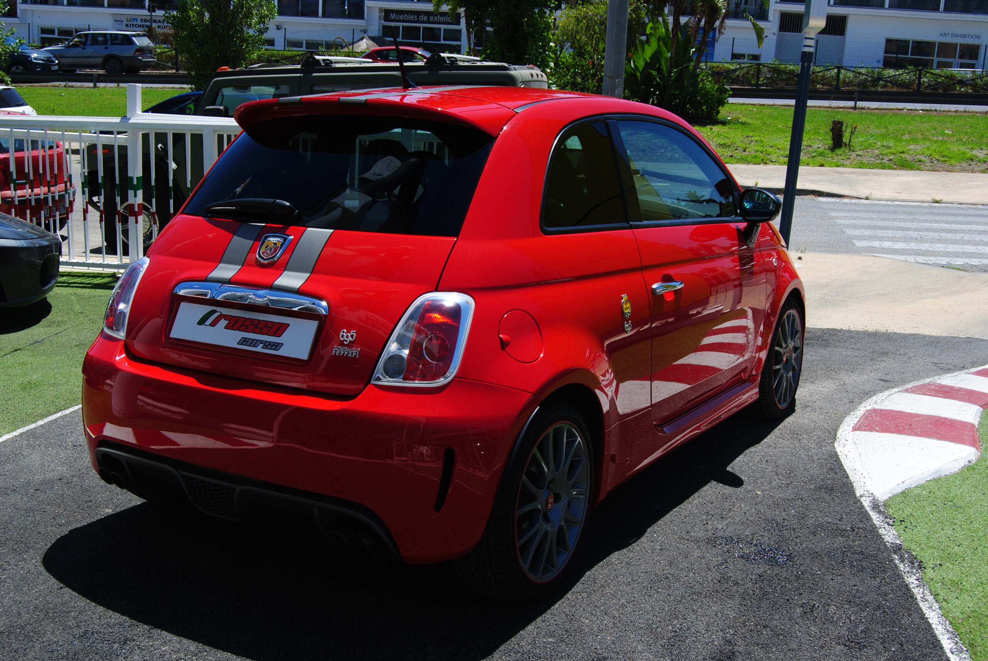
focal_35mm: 39
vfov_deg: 34.3
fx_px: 1072
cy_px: 330
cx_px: 494
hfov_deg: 49.5
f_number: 10
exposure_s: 1/250
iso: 125
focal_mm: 26
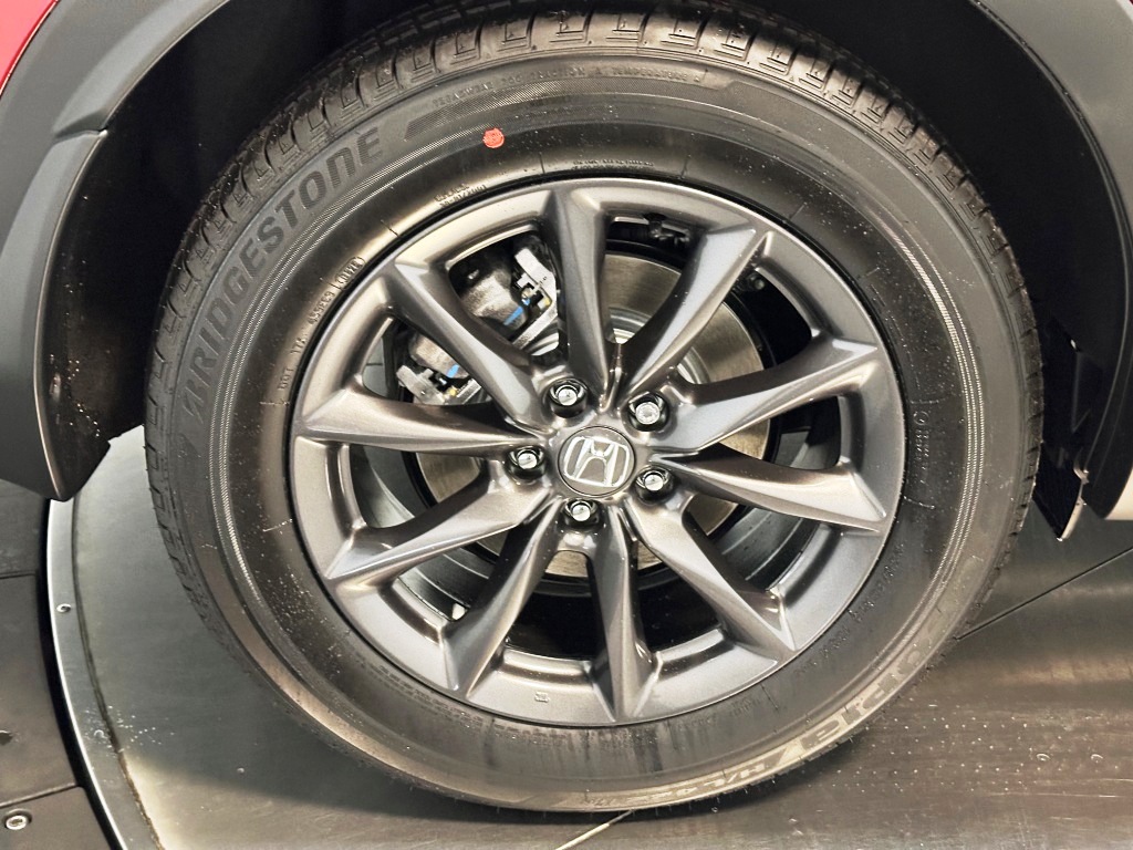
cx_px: 566
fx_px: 1571
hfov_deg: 39.7
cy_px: 425
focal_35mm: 48
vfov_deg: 30.3
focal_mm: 6.86
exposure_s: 1/24
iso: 640
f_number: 1.78
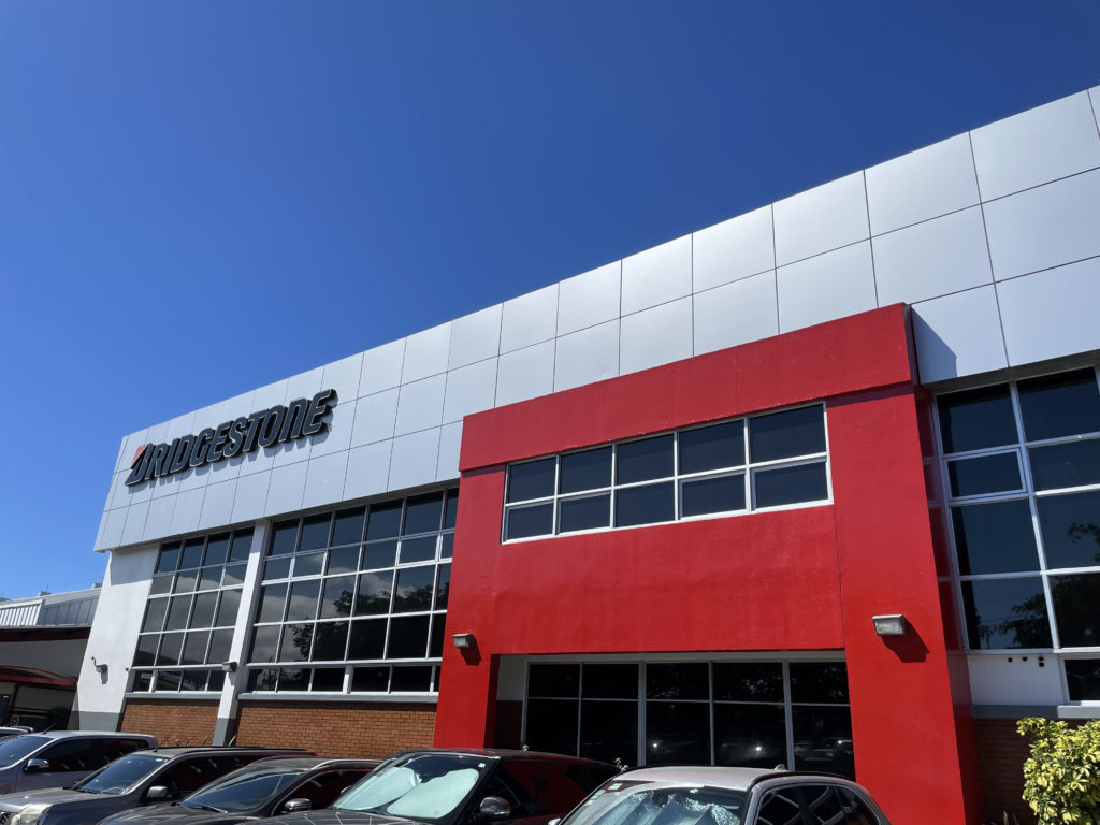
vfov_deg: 53.1
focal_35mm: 26
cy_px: 412
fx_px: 826
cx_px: 550
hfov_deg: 67.3
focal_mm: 4.2
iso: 32
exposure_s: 1/5291
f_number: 1.6
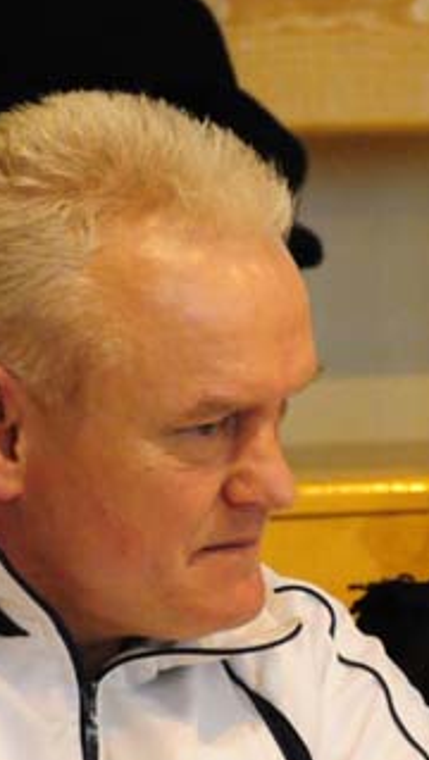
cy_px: 478
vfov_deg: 2.7
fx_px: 15857
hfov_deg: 1.5
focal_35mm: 786
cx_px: 484
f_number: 5.6
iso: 3200
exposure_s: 1/125
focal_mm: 200
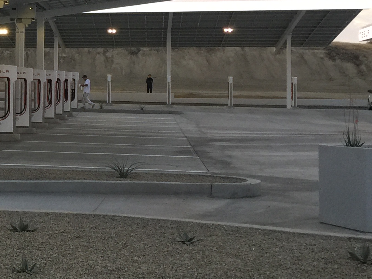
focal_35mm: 87
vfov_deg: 16.9
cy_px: 87
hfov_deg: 21.0
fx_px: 935
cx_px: -74
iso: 40
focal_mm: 4.15
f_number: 2.2
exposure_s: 1/30
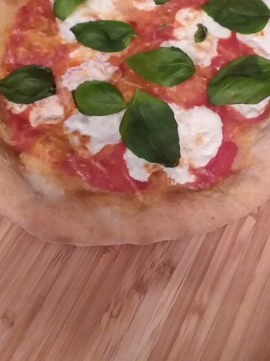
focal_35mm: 45
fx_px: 468
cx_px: 149
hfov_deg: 32.2
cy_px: 103
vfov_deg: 41.2
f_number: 1.9
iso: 200
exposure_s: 1/15
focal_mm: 2.47
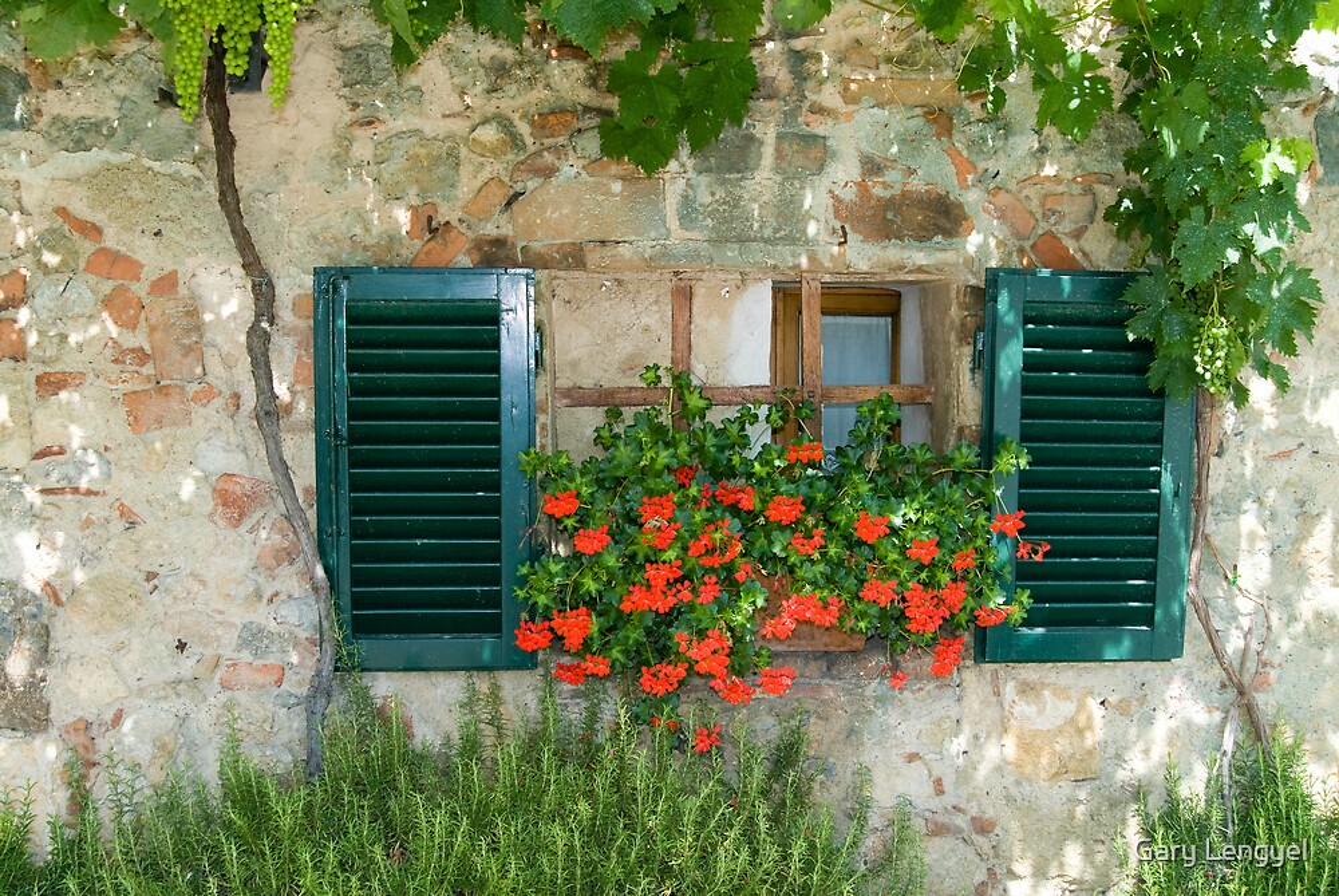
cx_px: 670
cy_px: 448
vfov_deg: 32.0
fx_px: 1564
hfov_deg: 46.4
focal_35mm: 42
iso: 100
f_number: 5.6
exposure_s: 1/60
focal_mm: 28
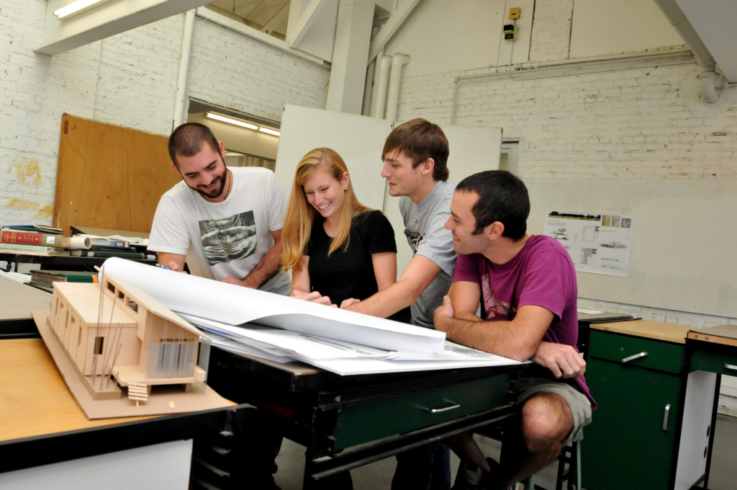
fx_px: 583
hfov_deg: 64.6
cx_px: 368
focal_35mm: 28
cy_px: 245
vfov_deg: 45.6
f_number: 6.3
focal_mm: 19
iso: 1000
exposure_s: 1/125
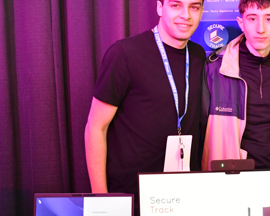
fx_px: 527
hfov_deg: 27.3
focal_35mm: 66
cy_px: 118
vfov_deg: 23.1
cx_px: 261
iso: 2500
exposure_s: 1/125
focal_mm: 24
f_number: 5
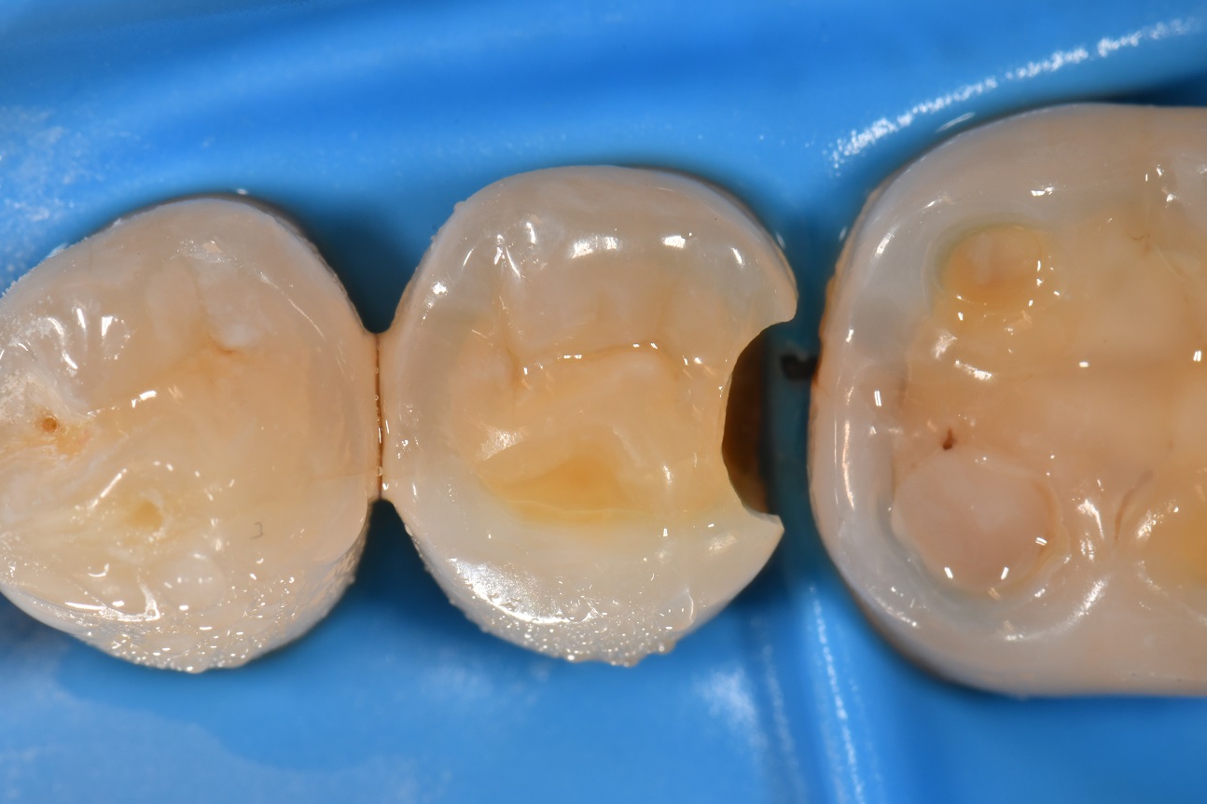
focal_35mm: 164
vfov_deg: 8.4
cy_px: 417
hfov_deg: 12.5
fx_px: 5497
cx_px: 625
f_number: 32
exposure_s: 1/160
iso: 200
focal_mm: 105
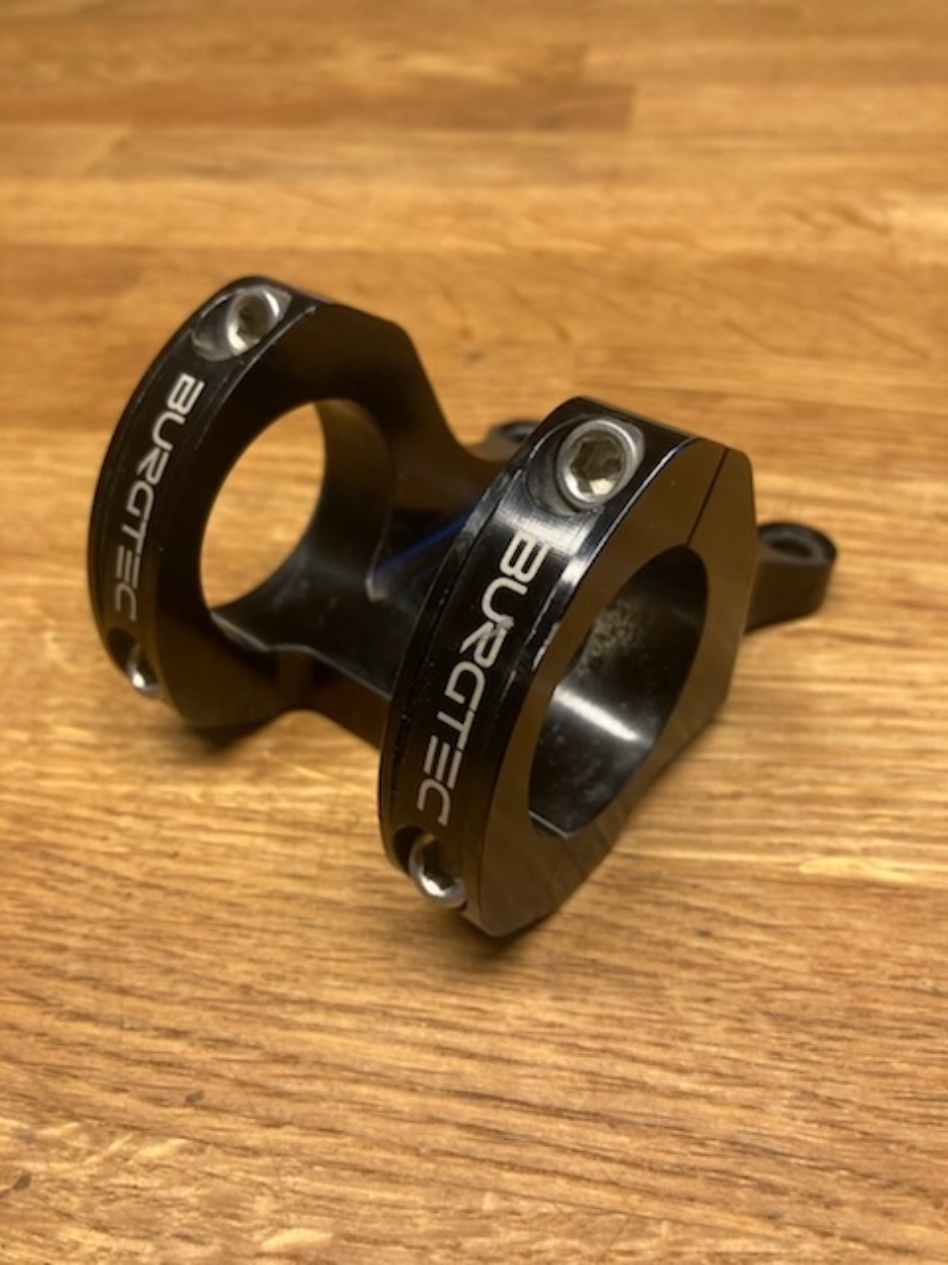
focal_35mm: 28
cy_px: 632
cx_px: 474
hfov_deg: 49.7
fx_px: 1022
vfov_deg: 63.4
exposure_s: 1/50
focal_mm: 3.99
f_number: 1.8
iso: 160
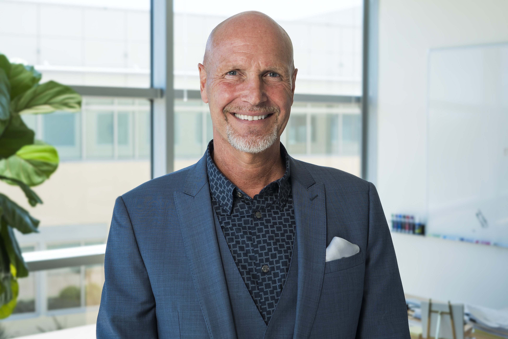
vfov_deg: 27.0
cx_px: 254
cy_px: 170
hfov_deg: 39.6
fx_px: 706
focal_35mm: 50
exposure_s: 1/100
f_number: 5
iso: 100
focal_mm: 50
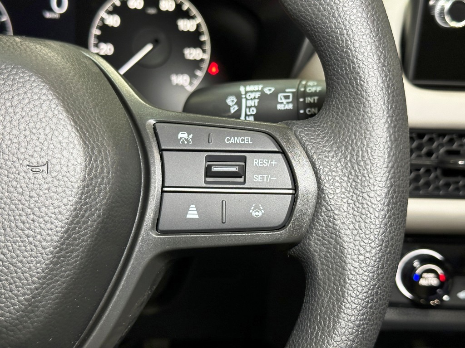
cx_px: 232
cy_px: 174
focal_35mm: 48
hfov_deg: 39.7
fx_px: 645
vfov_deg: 30.3
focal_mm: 6.86
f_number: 1.78
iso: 320
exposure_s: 1/40
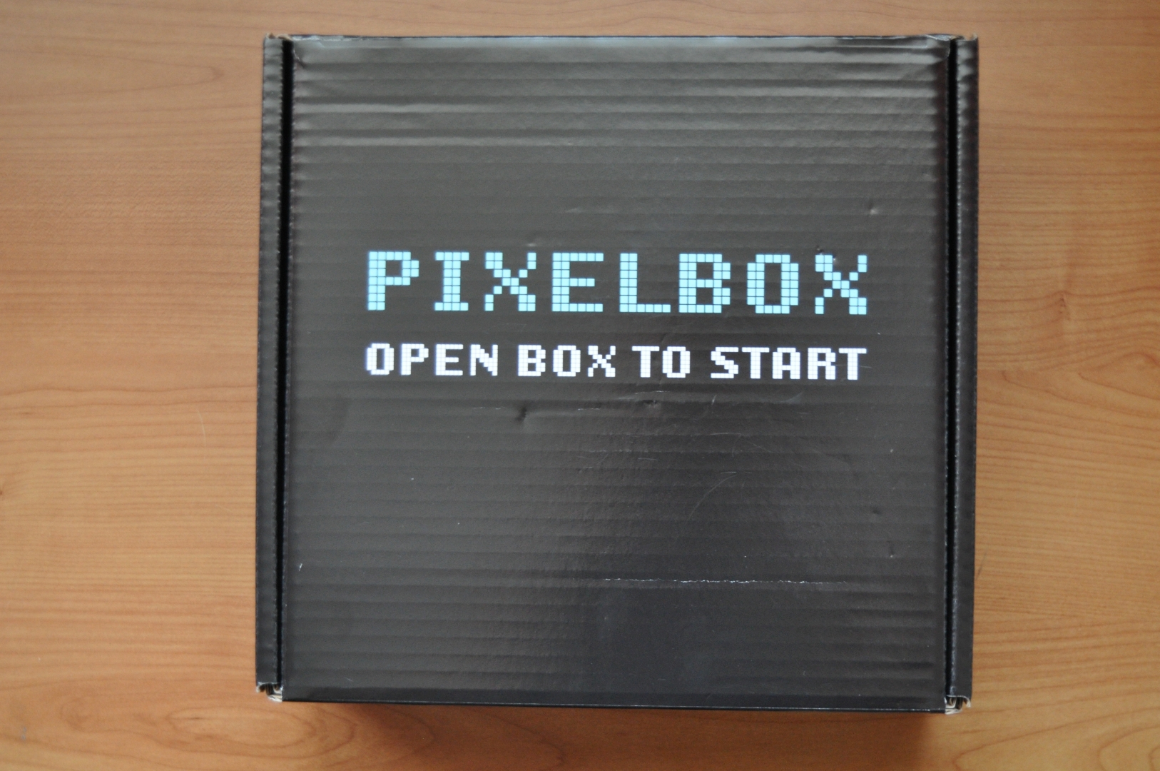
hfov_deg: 35.1
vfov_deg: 23.7
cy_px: 386
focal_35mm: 57
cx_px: 580
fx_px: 1834
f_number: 4.8
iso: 1250
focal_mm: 38
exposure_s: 1/8
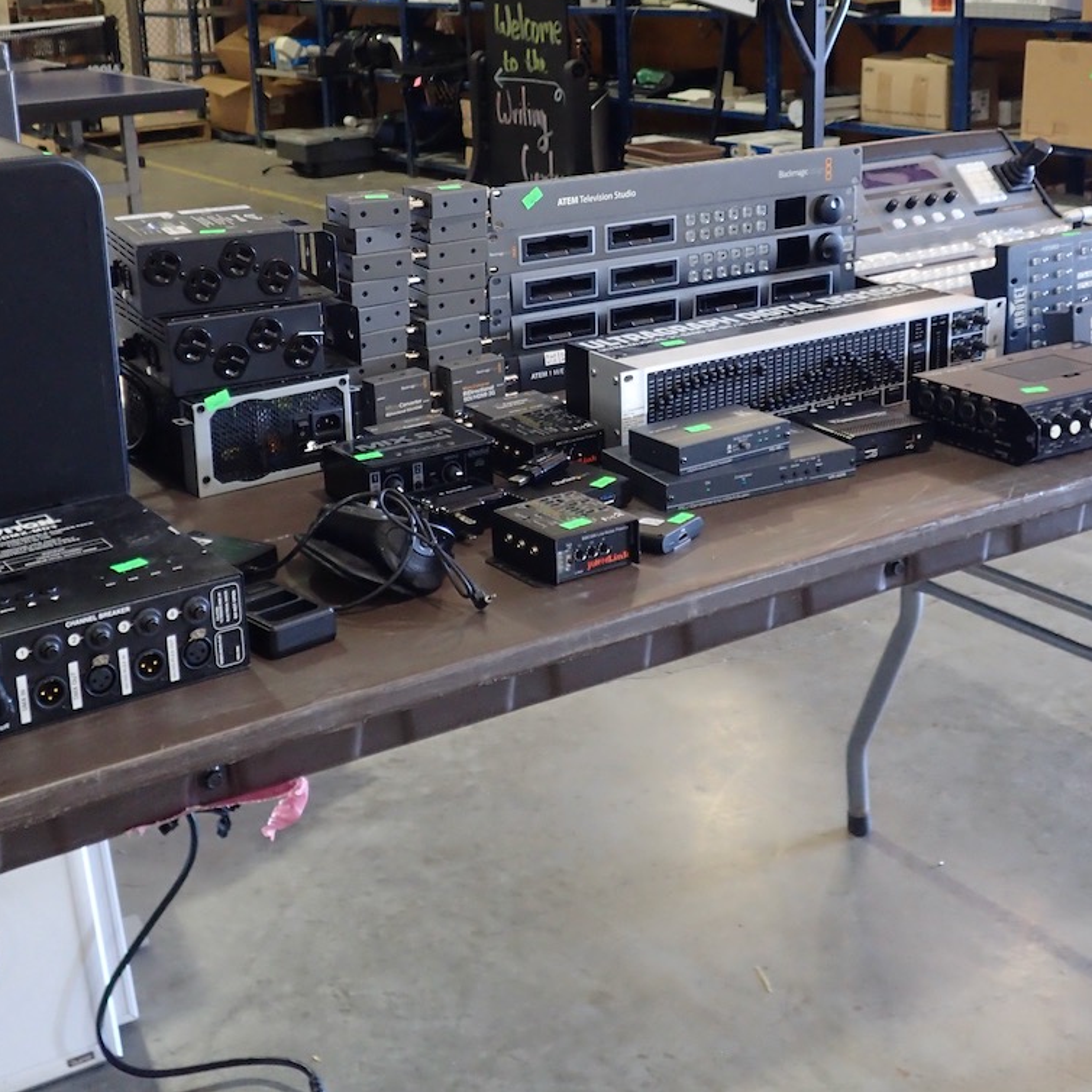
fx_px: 1606
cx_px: 501
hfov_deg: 37.5
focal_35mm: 45
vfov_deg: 37.3
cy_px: 398
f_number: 2.3
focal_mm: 5.5
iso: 320
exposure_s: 1/30
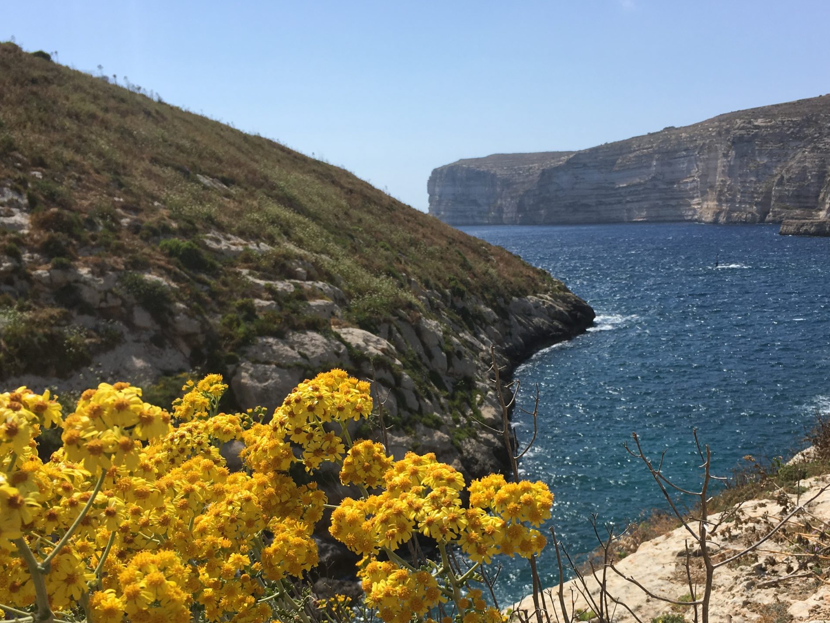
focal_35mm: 39
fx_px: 935
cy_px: 404
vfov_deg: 36.5
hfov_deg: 47.7
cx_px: 471
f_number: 2.2
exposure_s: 1/2404
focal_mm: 4.15
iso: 25
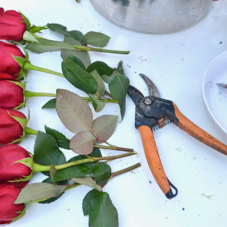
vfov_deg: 36.1
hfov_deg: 35.9
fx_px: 349
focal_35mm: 47
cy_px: 114
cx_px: 91
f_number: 4.2
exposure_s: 1/80
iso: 400
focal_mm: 24
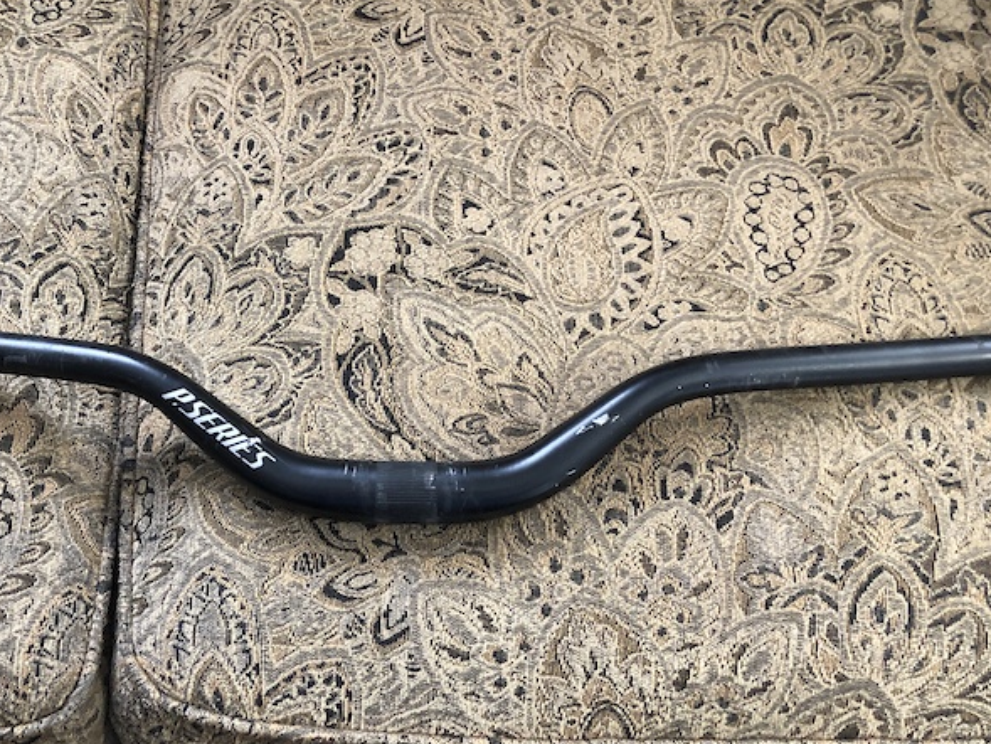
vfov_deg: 37.7
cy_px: 369
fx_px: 1088
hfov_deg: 48.7
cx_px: 399
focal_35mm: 38
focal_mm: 3.99
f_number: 1.8
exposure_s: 1/13
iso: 100
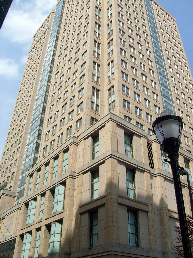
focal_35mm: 35
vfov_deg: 52.6
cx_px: 96
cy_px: 129
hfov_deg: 40.7
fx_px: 260
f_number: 7.1
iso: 80
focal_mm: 5.8
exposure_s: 1/350
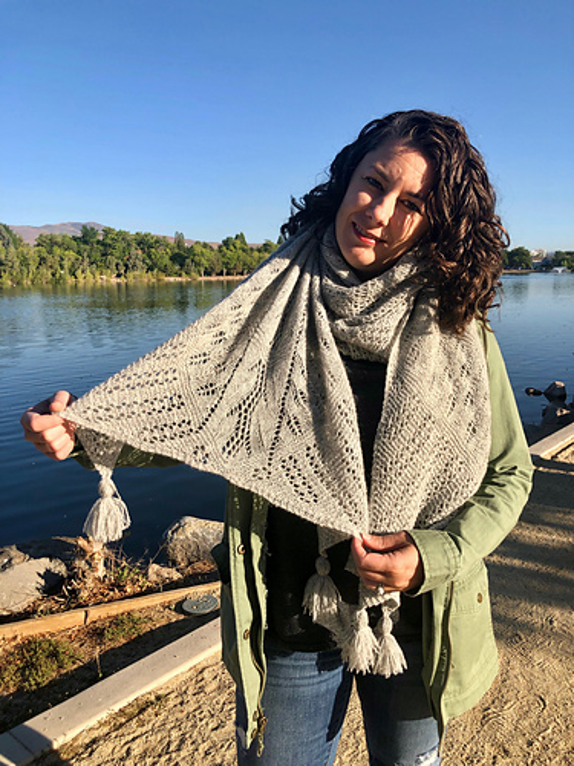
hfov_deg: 49.7
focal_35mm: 28
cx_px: 287
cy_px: 383
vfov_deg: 63.4
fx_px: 619
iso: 20
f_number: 1.8
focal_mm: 3.99
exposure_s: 1/1263
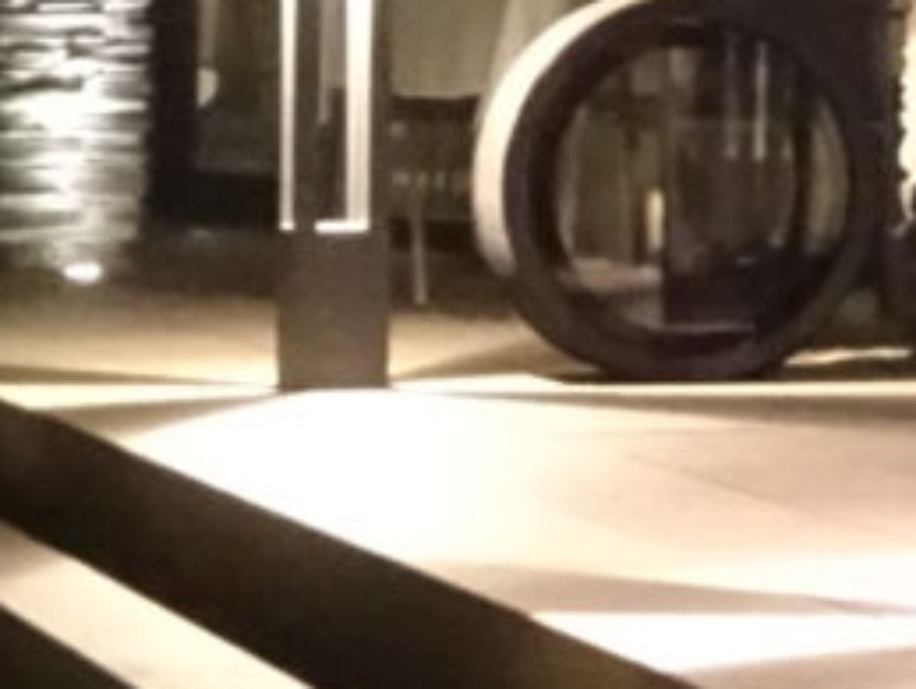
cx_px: 1043
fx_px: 6068
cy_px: -562
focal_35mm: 229
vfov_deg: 6.4
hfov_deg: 8.6
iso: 1250
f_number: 3.5
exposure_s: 1/8
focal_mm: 4.92
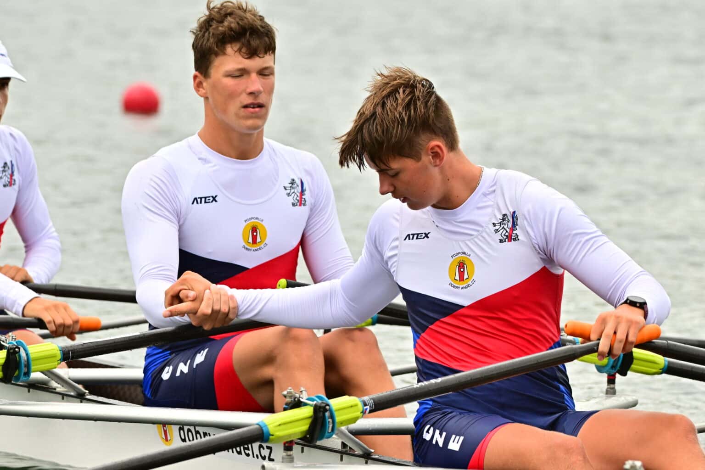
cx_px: 352
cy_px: 235
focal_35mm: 375
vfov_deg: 3.7
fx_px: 7343
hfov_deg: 5.5
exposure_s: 1/1250
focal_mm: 250
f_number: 5.6
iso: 560
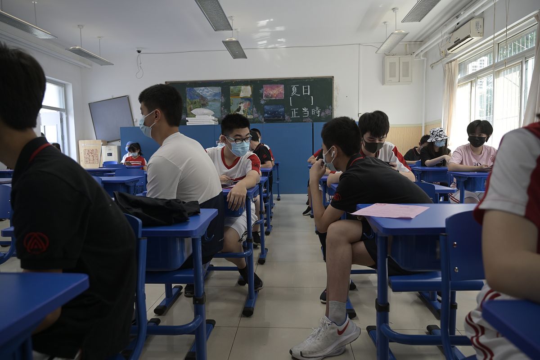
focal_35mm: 24
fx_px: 360
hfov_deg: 73.7
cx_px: 270
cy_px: 180
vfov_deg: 53.1
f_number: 4
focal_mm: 24
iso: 250
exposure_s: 1/80
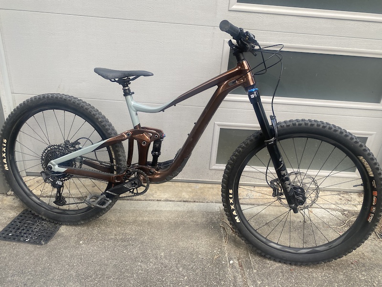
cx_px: 191
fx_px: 287
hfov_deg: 67.3
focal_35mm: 26
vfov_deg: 53.1
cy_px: 144
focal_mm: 4.25
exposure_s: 1/121
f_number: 1.8
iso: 64
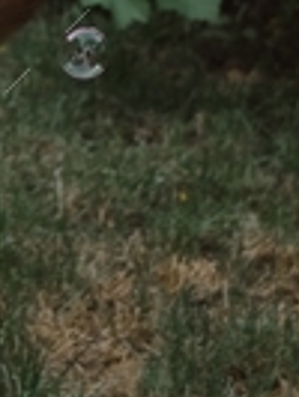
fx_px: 2576
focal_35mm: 224
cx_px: -266
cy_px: -121
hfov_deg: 6.5
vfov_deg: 8.7
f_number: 1.8
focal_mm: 23
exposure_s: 1/320
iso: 320
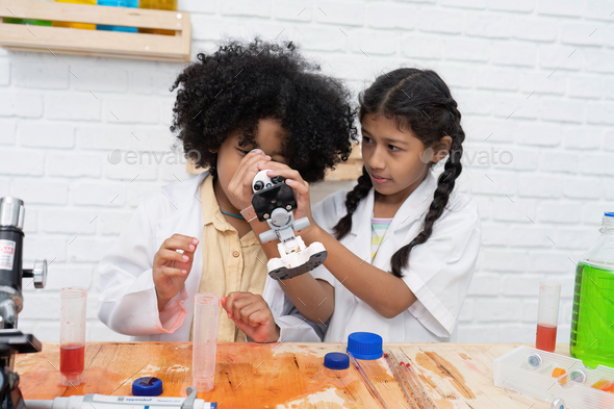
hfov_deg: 54.4
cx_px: 307
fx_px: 597
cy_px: 204
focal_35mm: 35
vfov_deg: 37.8
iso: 320
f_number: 4
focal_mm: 35
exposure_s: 1/40
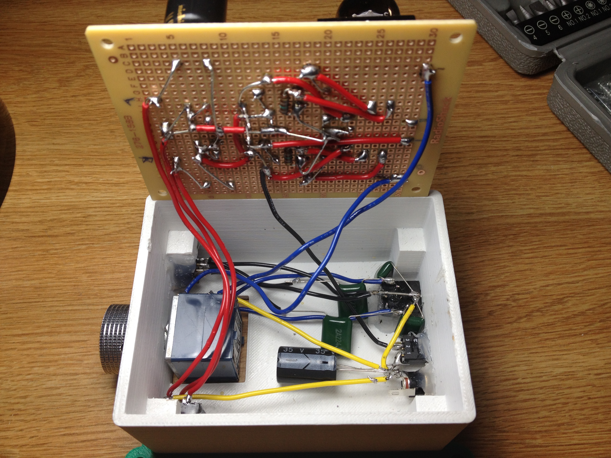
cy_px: 229
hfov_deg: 52.6
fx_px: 618
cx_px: 306
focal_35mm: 35
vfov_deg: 40.7
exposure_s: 1/171
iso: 50
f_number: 2.4
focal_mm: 4.28
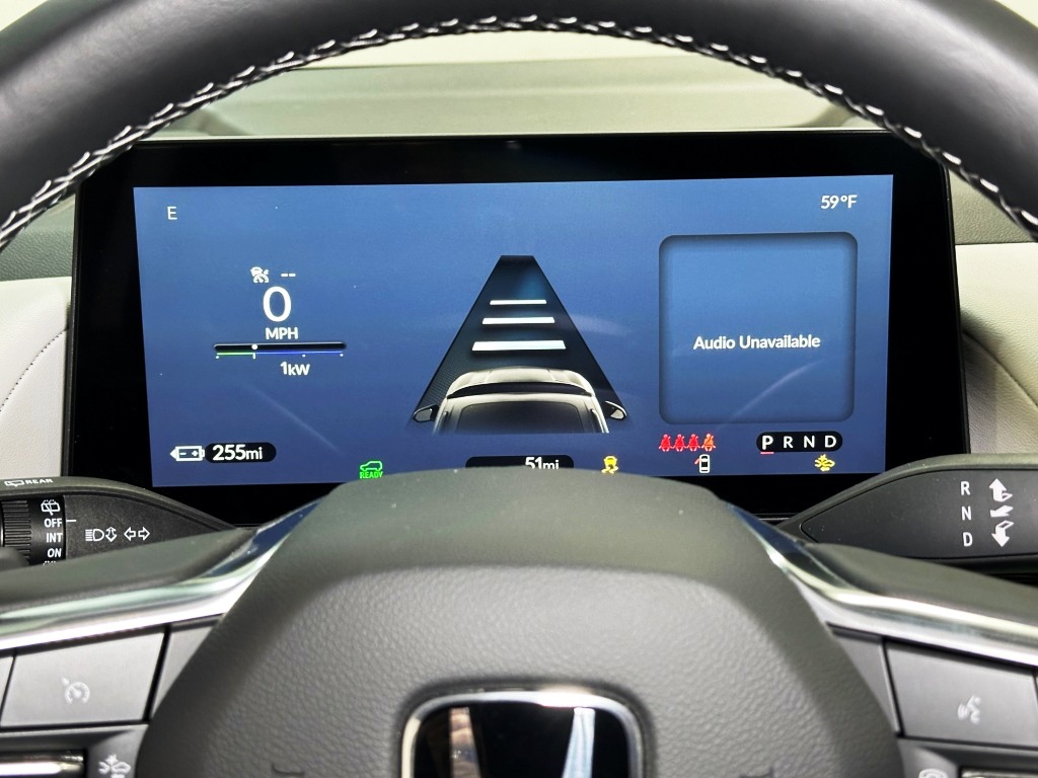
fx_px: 1439
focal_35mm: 48
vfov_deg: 30.3
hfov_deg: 39.7
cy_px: 389
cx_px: 519
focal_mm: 6.86
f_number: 1.78
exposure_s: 1/40
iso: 400
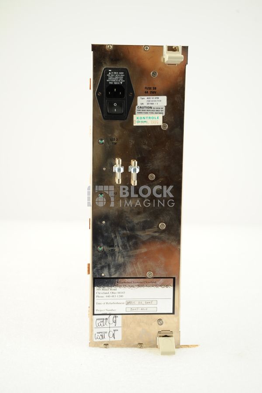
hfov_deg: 20.6
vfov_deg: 30.5
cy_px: 196
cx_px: 131
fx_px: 722
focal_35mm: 66
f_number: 6.3
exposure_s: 1/100
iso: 800
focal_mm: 66
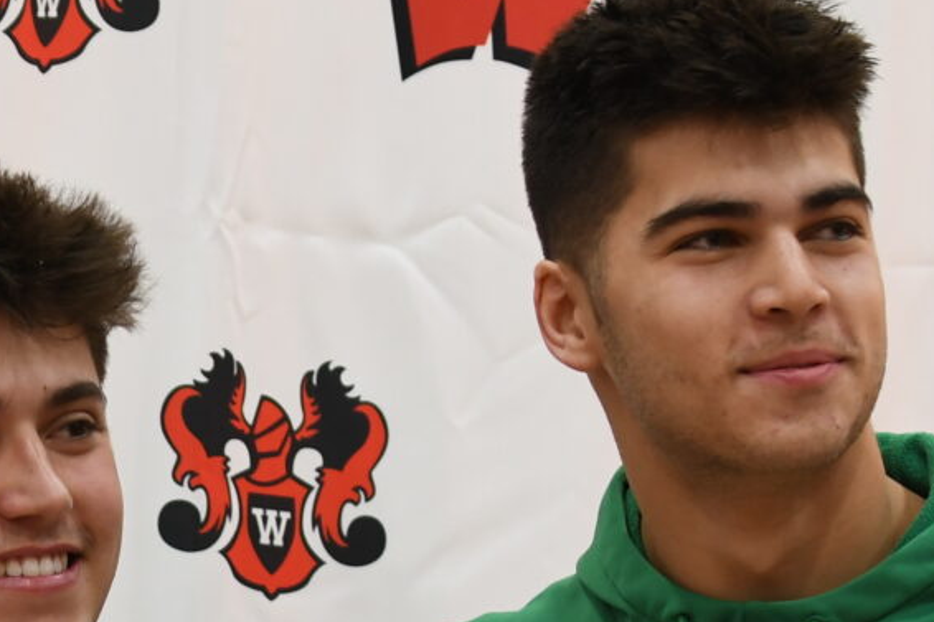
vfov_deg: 3.6
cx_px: -284
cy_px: 552
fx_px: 9855
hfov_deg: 5.4
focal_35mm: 380
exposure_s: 1/60
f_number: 2.8
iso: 640
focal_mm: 70
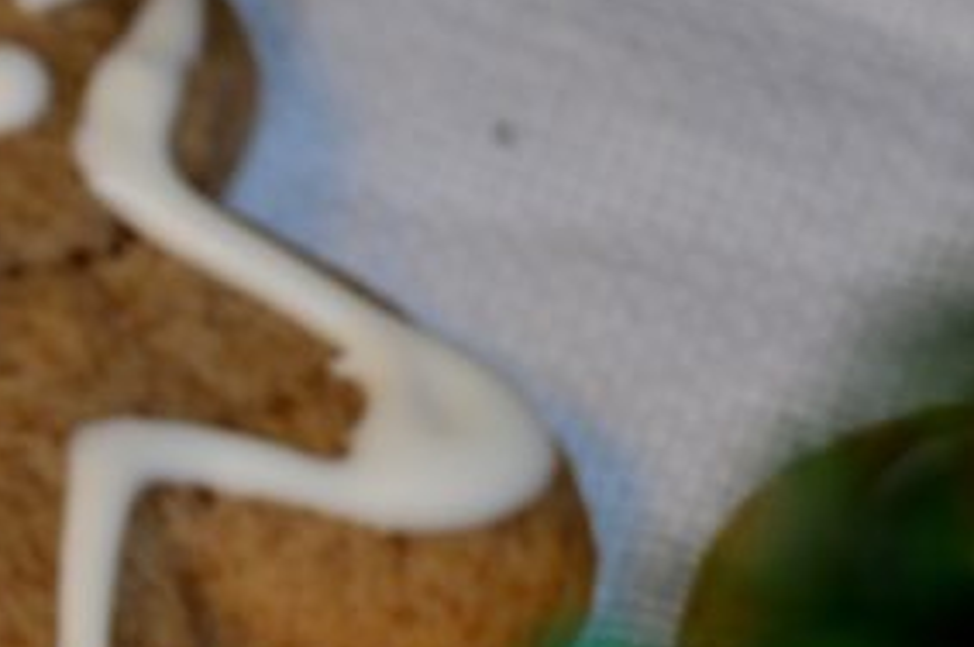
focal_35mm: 271
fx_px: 7324
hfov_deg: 7.5
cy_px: 821
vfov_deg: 5.0
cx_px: -496
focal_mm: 50
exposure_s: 1/20
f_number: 5.6
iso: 100
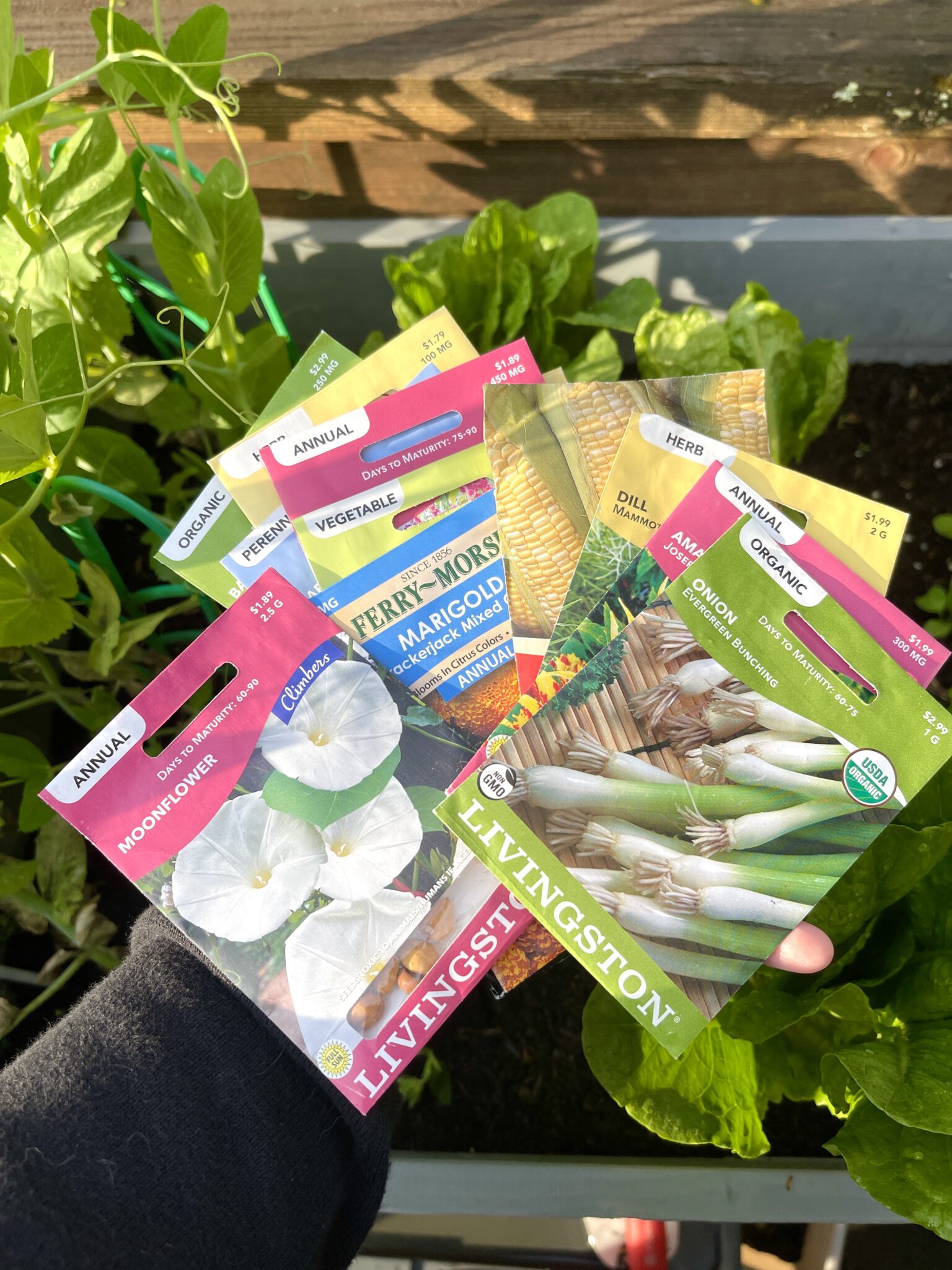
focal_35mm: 26
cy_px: 635
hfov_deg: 53.1
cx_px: 476
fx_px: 953
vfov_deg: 67.3
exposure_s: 1/813
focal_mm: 5.1
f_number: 1.6
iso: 32
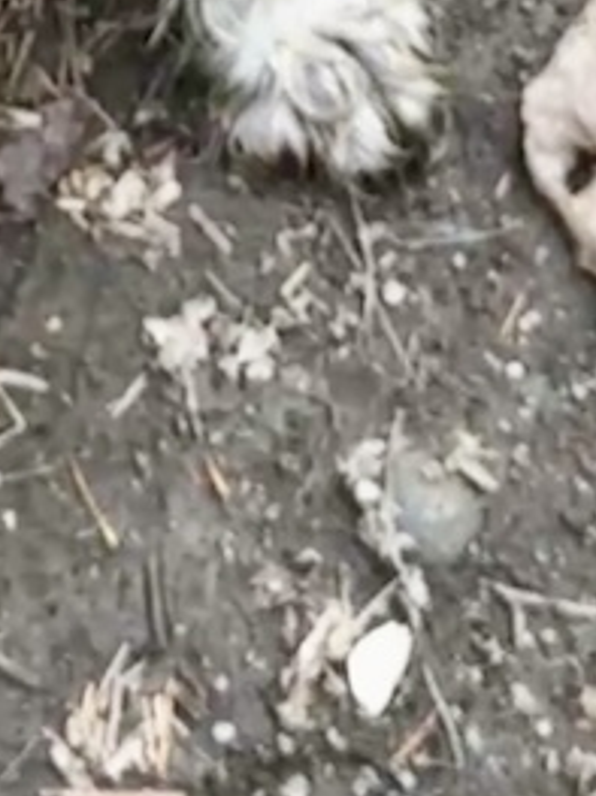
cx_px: 118
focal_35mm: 234
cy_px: -1065
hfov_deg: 6.3
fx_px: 5376
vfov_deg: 7.9
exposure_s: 1/121
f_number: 1.78
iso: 80
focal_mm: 6.76
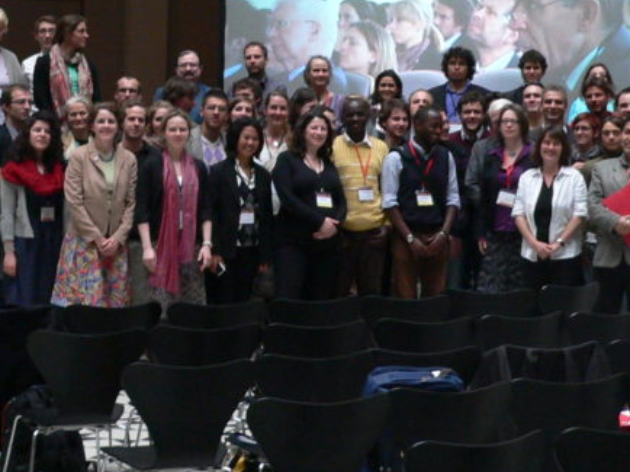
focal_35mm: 111
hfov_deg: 17.7
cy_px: -84
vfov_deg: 13.0
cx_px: 405
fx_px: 2019
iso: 200
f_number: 2.8
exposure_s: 1/20
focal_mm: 7.8
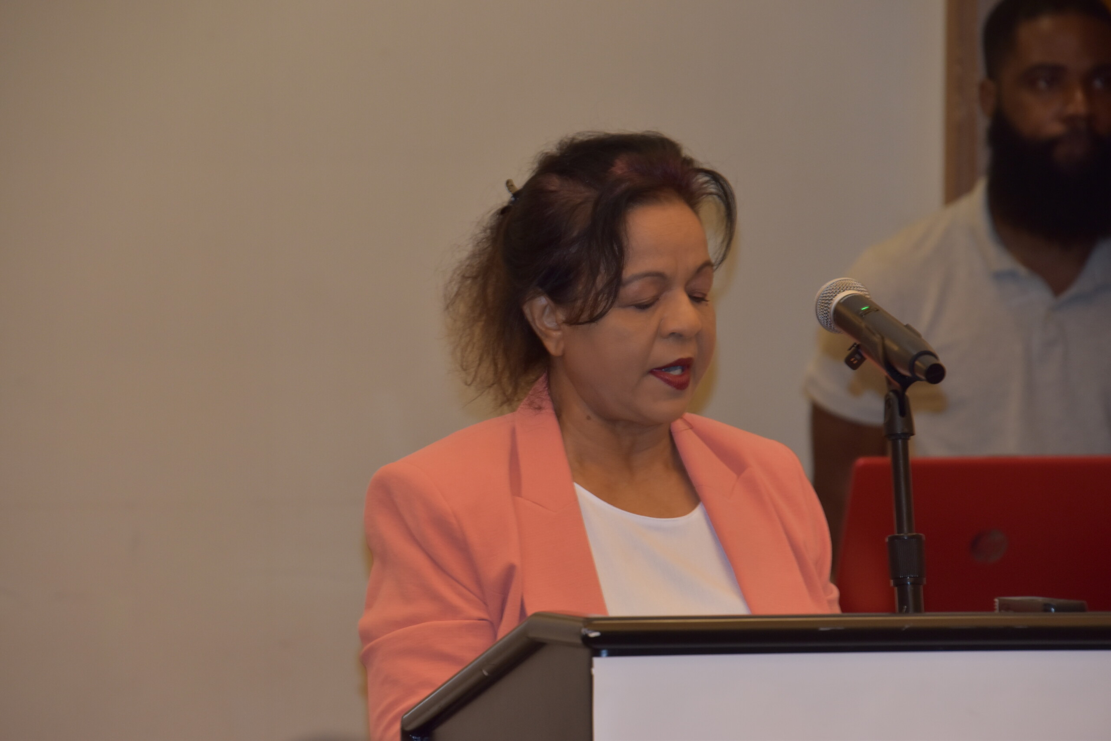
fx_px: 8565
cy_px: 370
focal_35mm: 278
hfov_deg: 7.4
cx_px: 556
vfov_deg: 5.0
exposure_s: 1/60
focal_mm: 185
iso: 560
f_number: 5.6
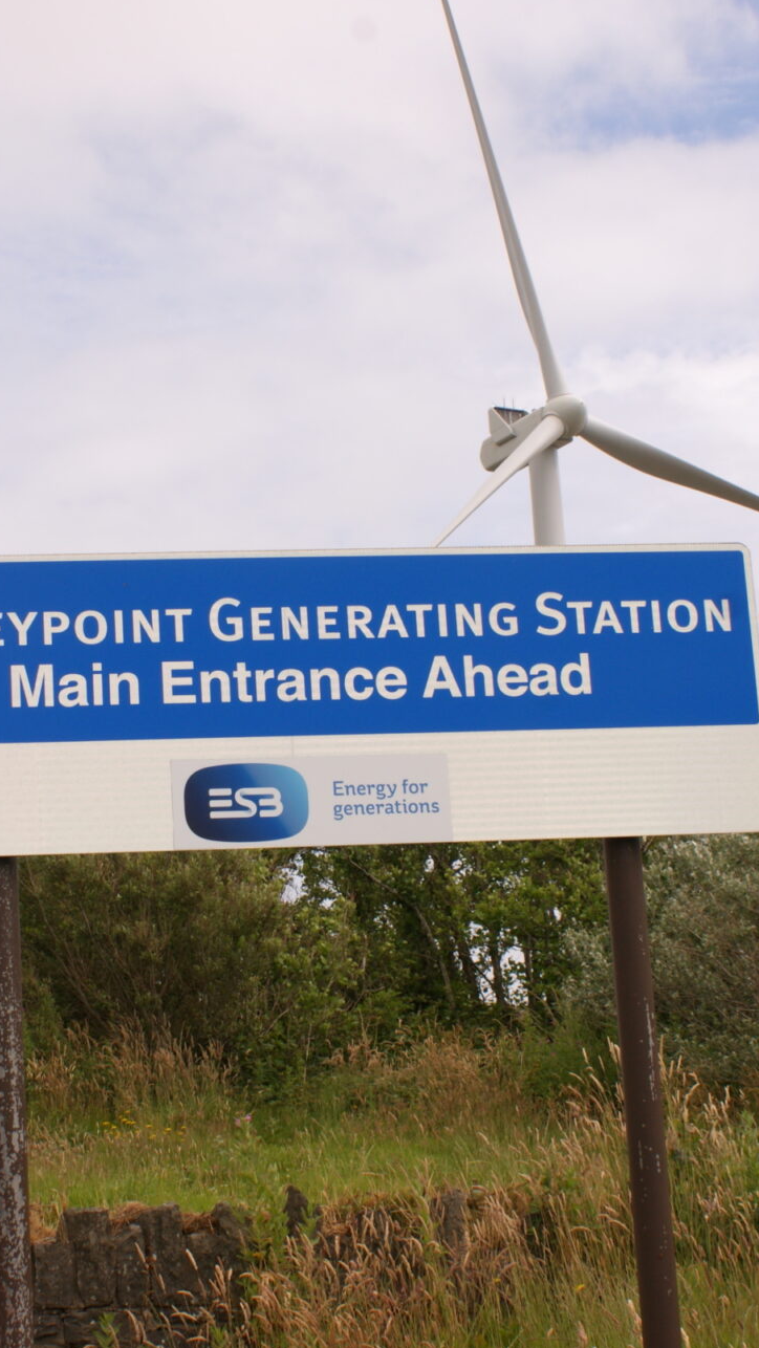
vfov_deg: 30.1
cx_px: 290
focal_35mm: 70
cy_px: 660
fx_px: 2503
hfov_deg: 17.2
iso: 100
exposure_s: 1/160
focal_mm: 28
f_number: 13
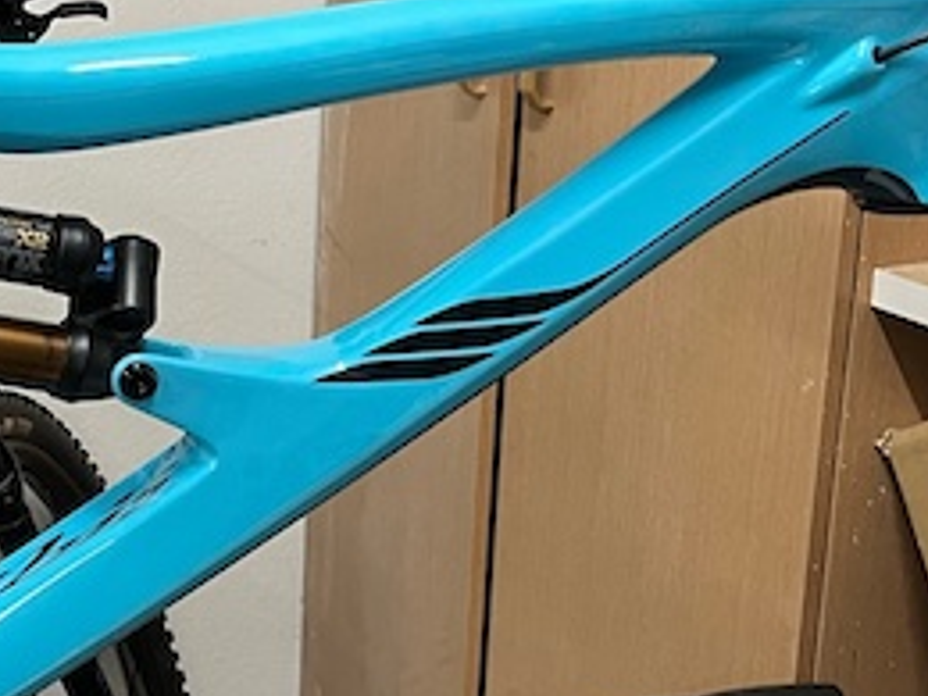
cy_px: 261
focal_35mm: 80
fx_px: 2145
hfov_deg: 22.2
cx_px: -243
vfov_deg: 18.4
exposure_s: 1/60
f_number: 1.6
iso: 200
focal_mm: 5.1
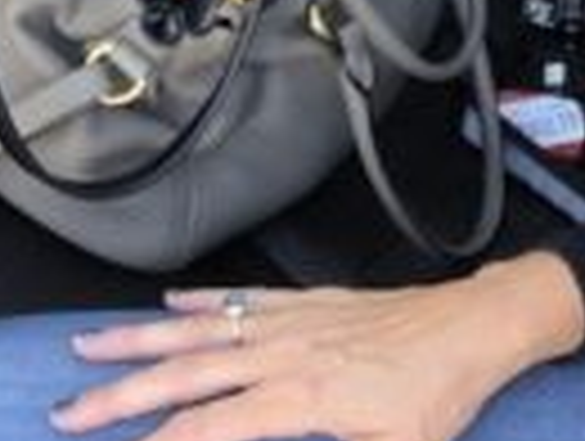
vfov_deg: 10.0
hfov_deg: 13.7
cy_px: -416
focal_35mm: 138
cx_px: 770
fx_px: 2336
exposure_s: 1/120
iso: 25
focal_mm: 2.87
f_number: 2.2
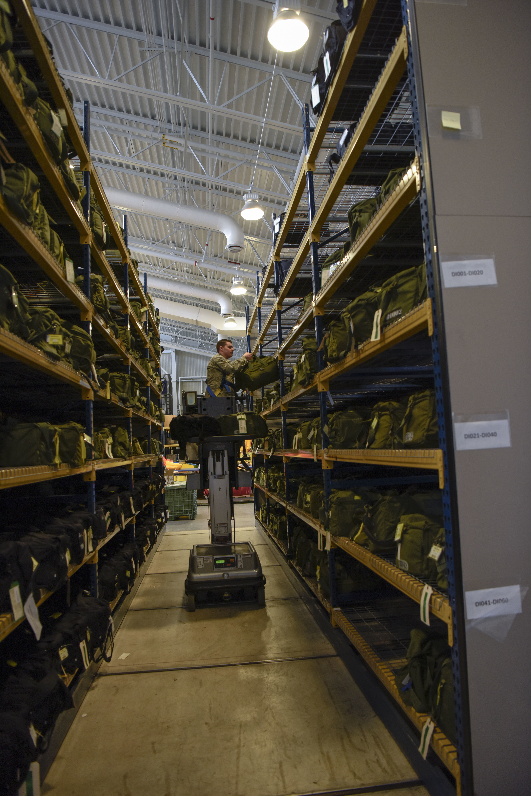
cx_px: 266
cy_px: 398
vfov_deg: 73.7
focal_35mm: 24
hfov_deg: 53.2
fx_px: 531
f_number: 2.8
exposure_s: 1/60
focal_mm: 24
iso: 1000
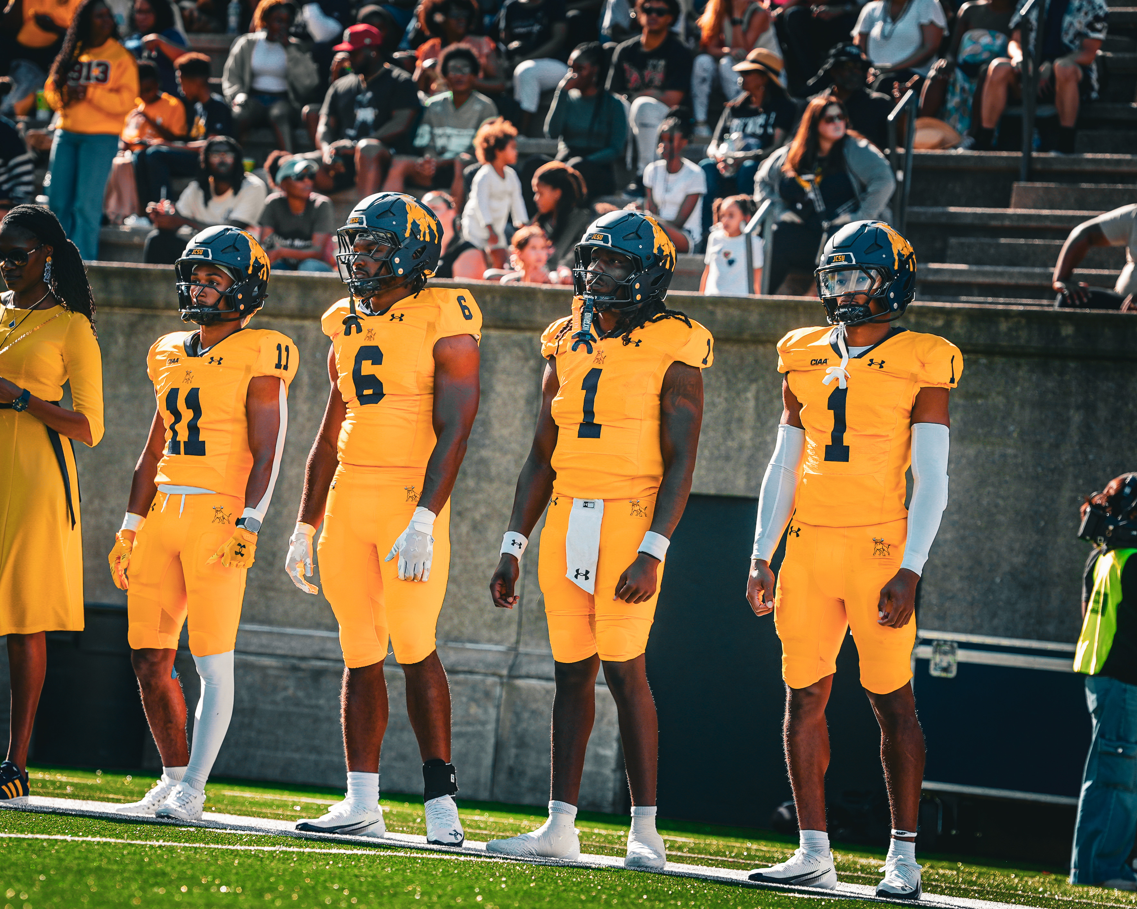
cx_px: 522
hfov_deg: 11.4
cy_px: 454
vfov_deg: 9.1
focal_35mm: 169
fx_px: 5687
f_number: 4
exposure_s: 1/160
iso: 125
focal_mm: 150
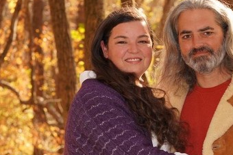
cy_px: 93
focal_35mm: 180
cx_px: 170
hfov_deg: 11.4
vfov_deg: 7.6
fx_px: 1165
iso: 320
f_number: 6.3
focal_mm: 85
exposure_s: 1/250
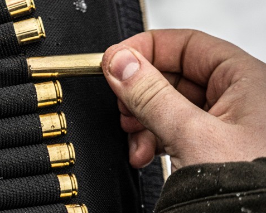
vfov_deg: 7.5
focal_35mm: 207
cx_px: -72
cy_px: 23
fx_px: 1630
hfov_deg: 9.2
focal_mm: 65
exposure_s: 1/320
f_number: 4
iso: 640
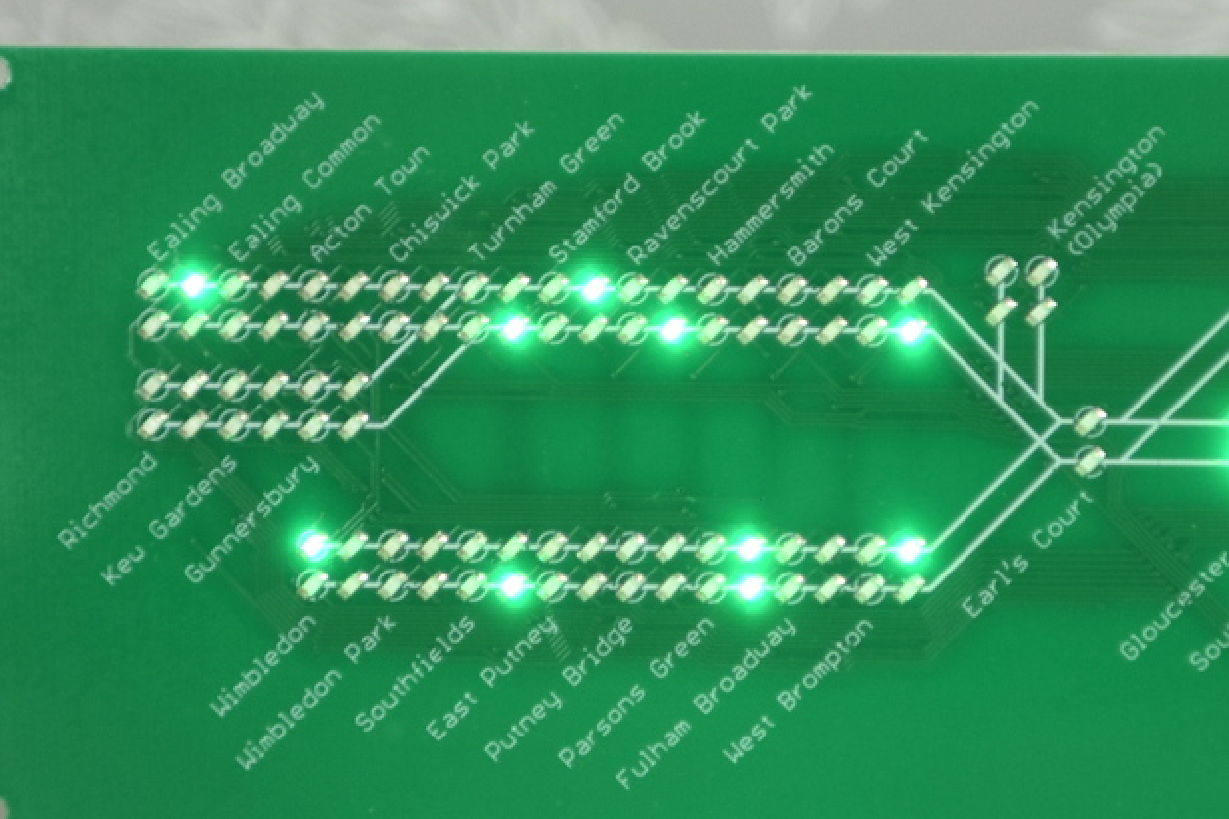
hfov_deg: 11.8
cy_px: 432
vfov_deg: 7.9
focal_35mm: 174
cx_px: 782
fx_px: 5940
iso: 1250
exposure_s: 1/125
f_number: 2.8
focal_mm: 70
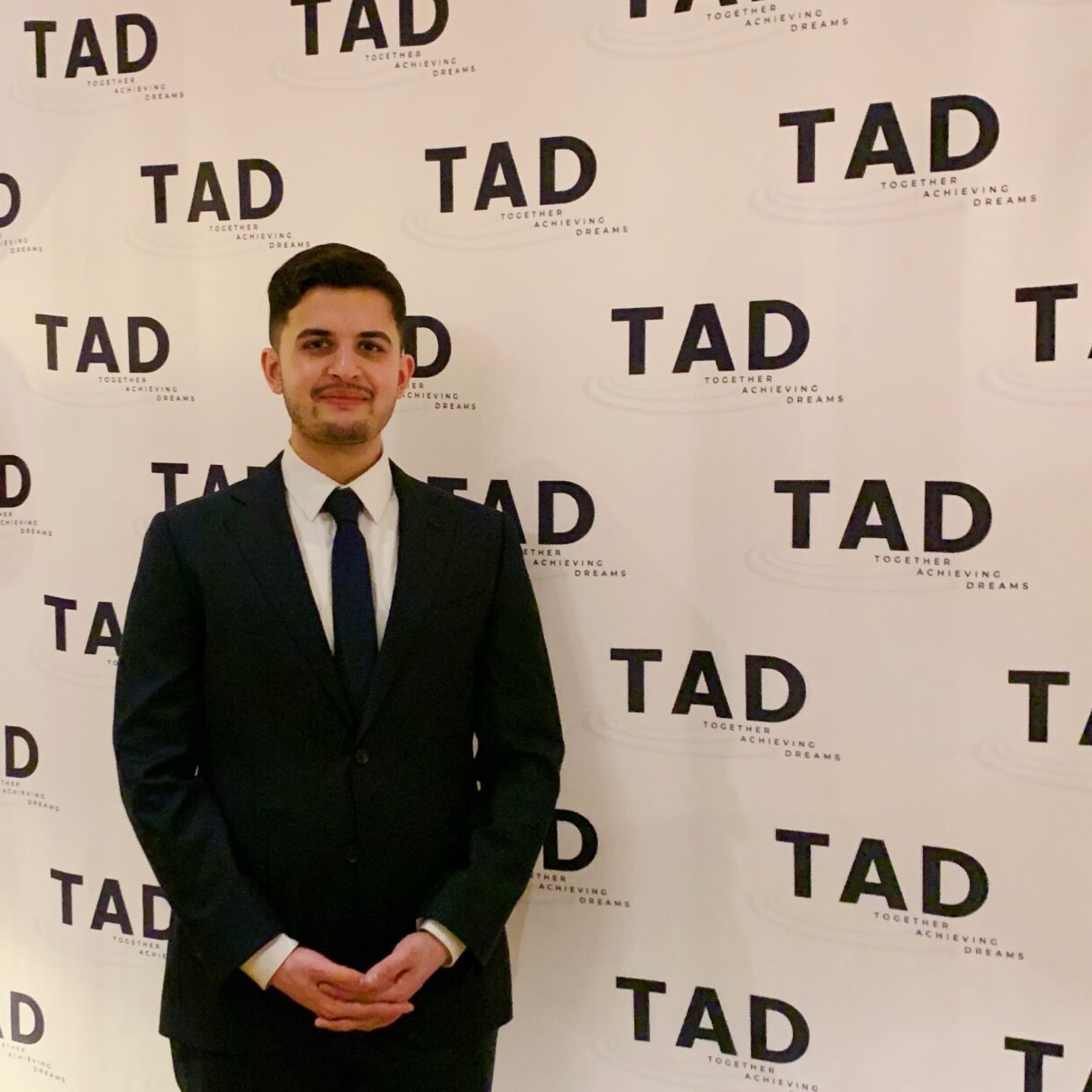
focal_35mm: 48
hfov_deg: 35.0
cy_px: 600
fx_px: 1713
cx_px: 352
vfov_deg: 35.3
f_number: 1.8
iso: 500
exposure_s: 1/30
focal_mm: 4.25
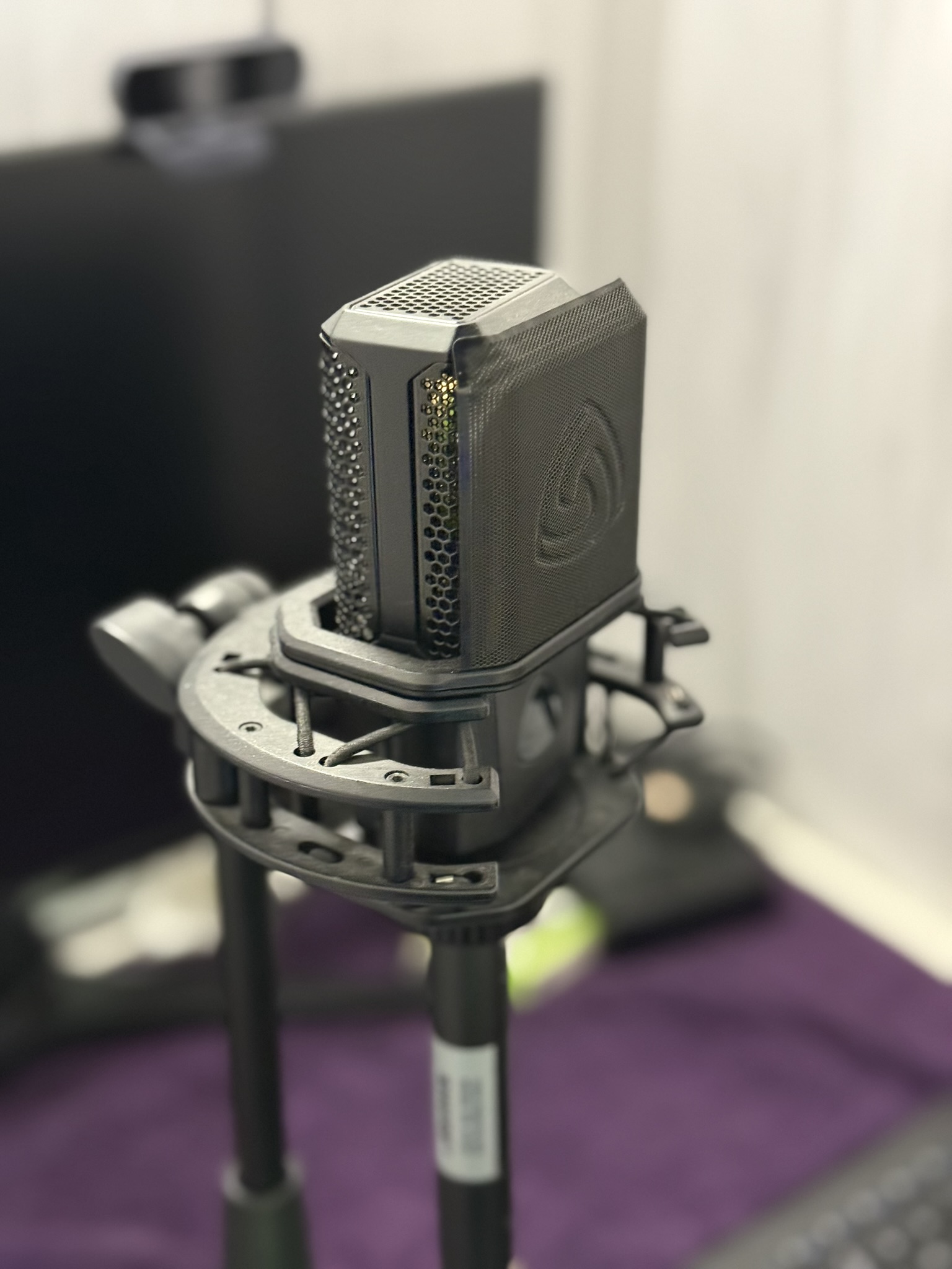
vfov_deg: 39.7
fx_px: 1760
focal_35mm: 48
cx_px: 476
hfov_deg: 30.3
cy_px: 634
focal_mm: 6.76
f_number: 1.78
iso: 500
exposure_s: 1/25
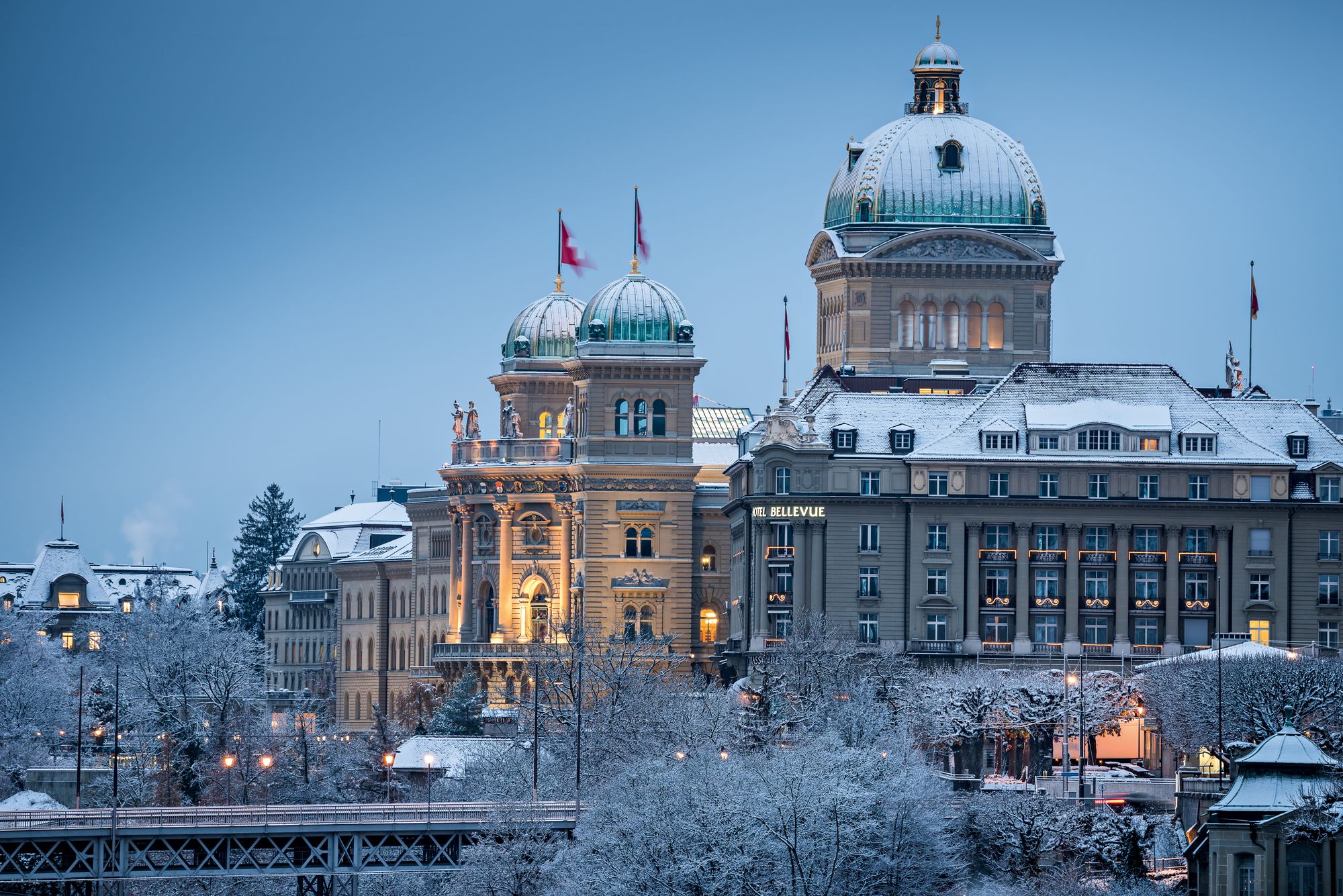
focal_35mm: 360
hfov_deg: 5.7
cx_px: 672
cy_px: 448
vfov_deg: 3.8
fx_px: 13434
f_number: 8
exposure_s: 3
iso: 40
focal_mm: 360
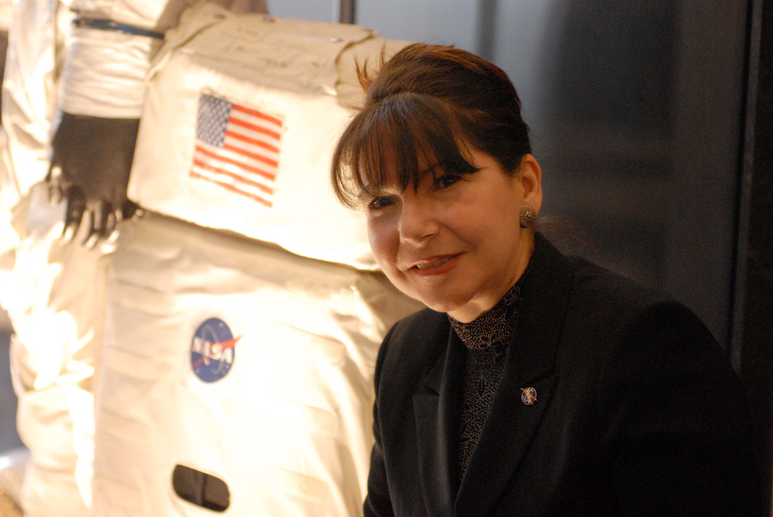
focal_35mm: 120
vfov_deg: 11.5
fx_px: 2580
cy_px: 258
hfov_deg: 17.0
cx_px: 386
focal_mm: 80
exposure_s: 1/60
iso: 1000
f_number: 3.5
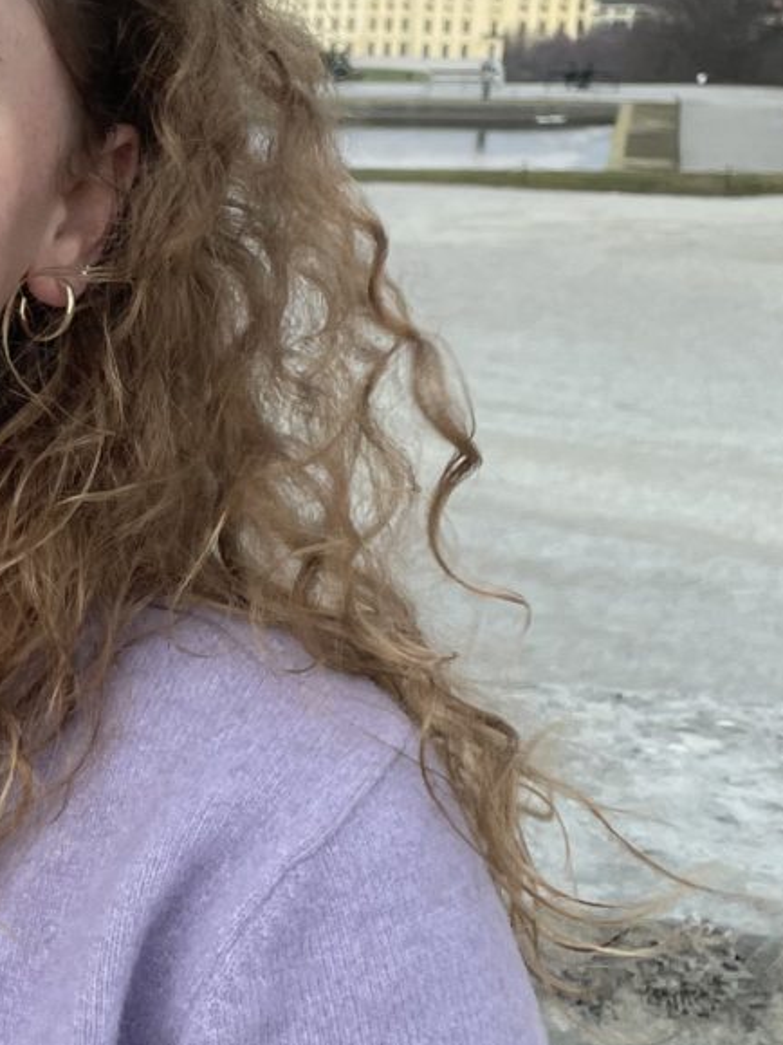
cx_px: -330
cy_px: 711
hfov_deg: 15.1
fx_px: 2776
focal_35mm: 92
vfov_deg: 21.2
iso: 50
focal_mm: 4.2
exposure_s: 1/121
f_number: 1.6
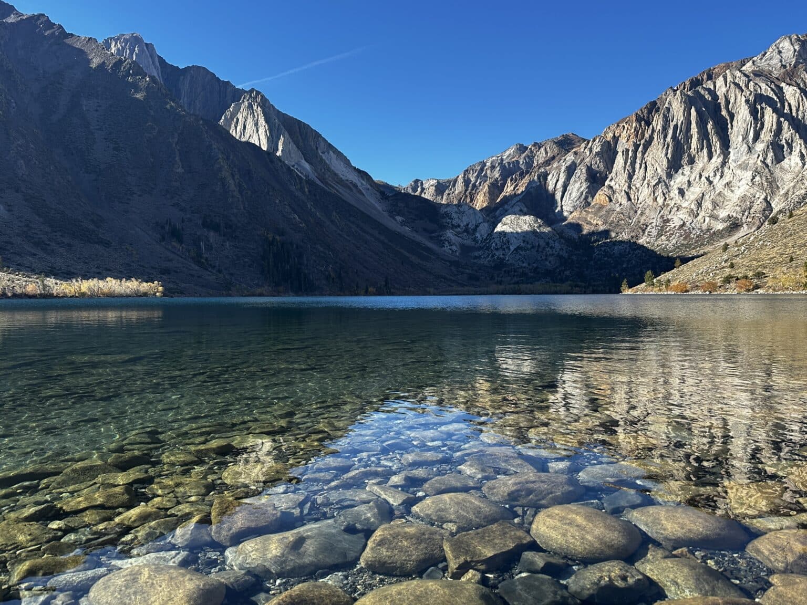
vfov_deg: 56.8
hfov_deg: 71.6
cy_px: 302
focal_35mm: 24
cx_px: 404
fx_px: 560
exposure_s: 1/1562
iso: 80
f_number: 1.78
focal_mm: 6.86
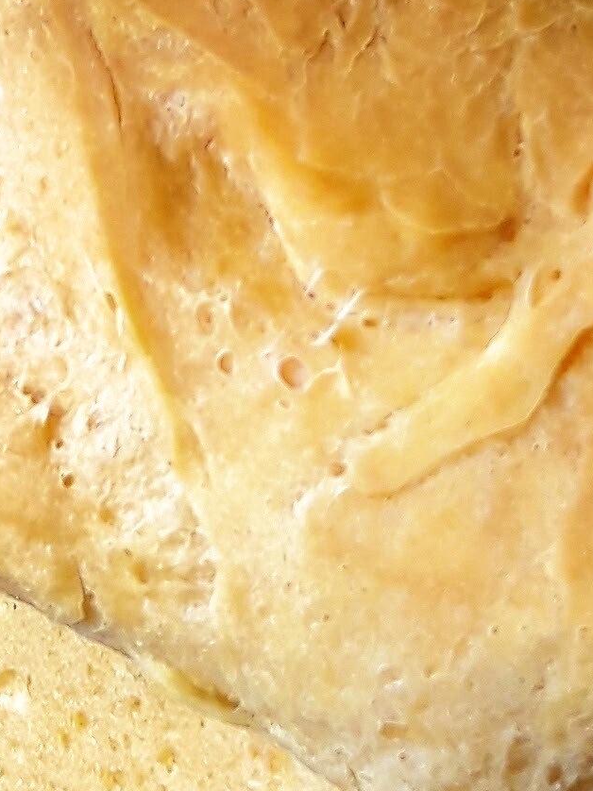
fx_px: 3154
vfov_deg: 14.2
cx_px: 84
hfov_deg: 10.7
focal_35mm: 138
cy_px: 157
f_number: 1.9
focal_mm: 3.7
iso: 40
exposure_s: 1/33
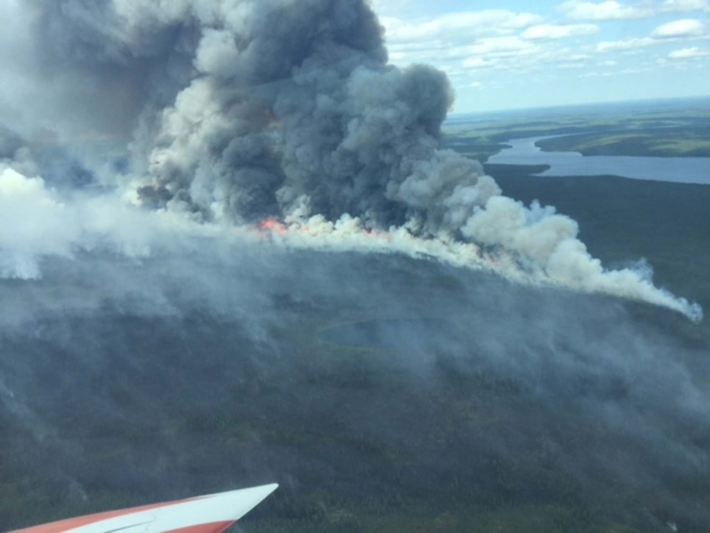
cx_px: 355
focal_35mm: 31
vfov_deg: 45.4
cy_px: 266
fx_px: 636
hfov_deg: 58.4
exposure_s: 1/684
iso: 25
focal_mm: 3.3
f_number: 2.4
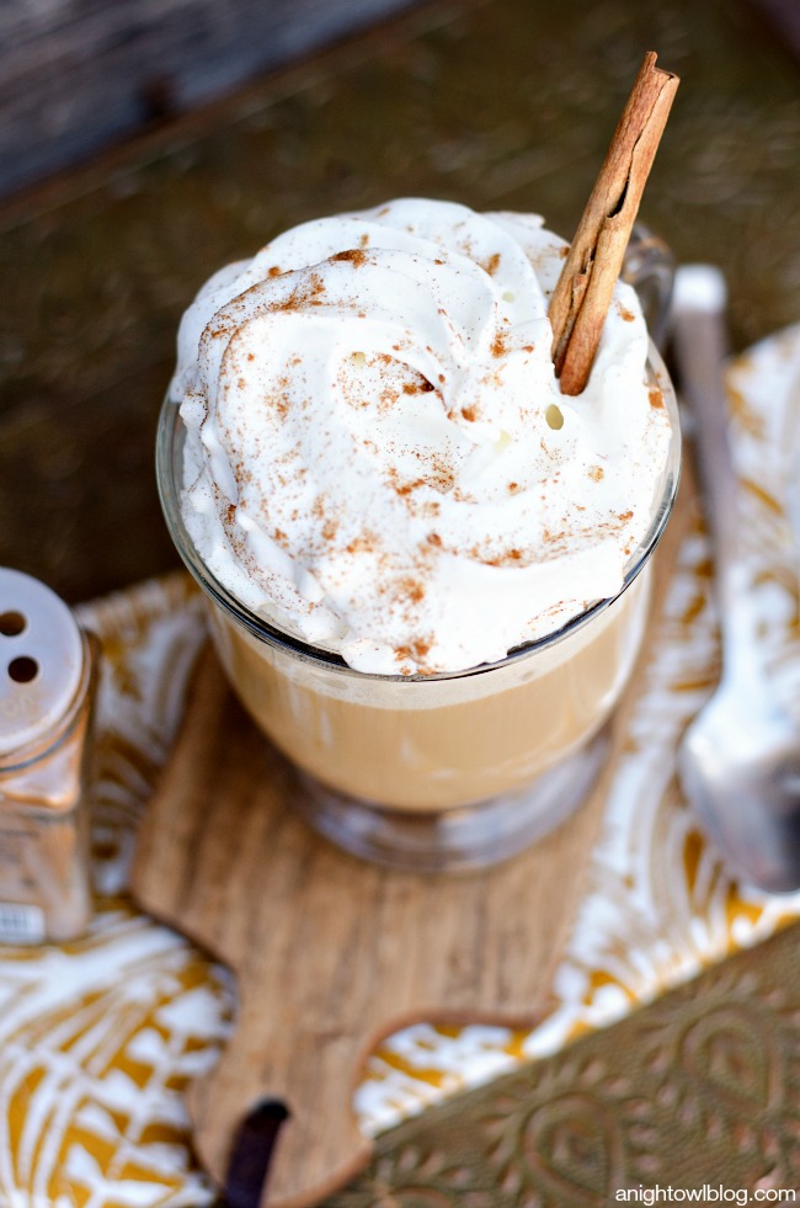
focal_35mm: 75
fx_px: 2510
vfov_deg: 27.0
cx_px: 400
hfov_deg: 18.1
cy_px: 604
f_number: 2.8
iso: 200
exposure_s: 1/200
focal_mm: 50
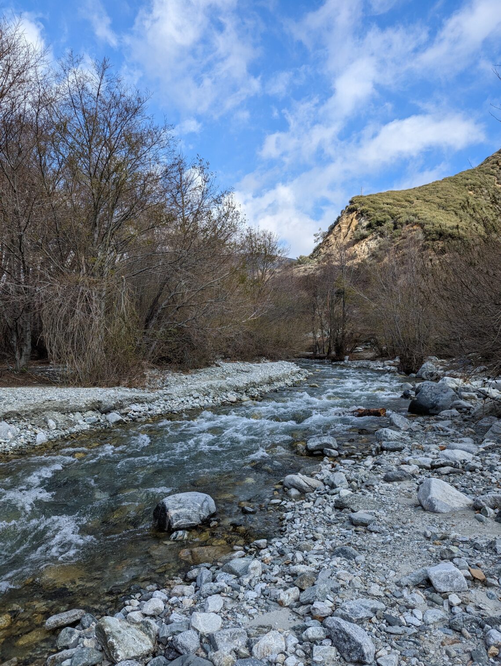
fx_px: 462
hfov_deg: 56.9
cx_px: 250
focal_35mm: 24
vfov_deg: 71.5
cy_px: 333
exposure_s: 1/1715
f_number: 1.85
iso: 46
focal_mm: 6.81
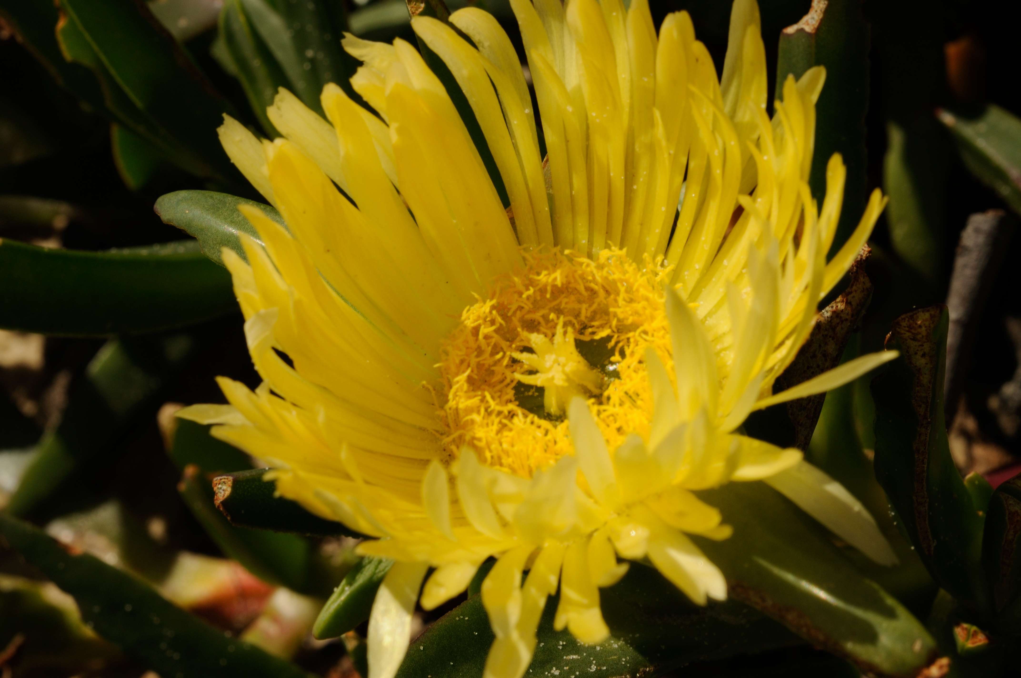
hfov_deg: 22.6
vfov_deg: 15.2
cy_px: 339
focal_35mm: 90
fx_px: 2549
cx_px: 510
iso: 200
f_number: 18
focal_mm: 60
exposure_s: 1/320
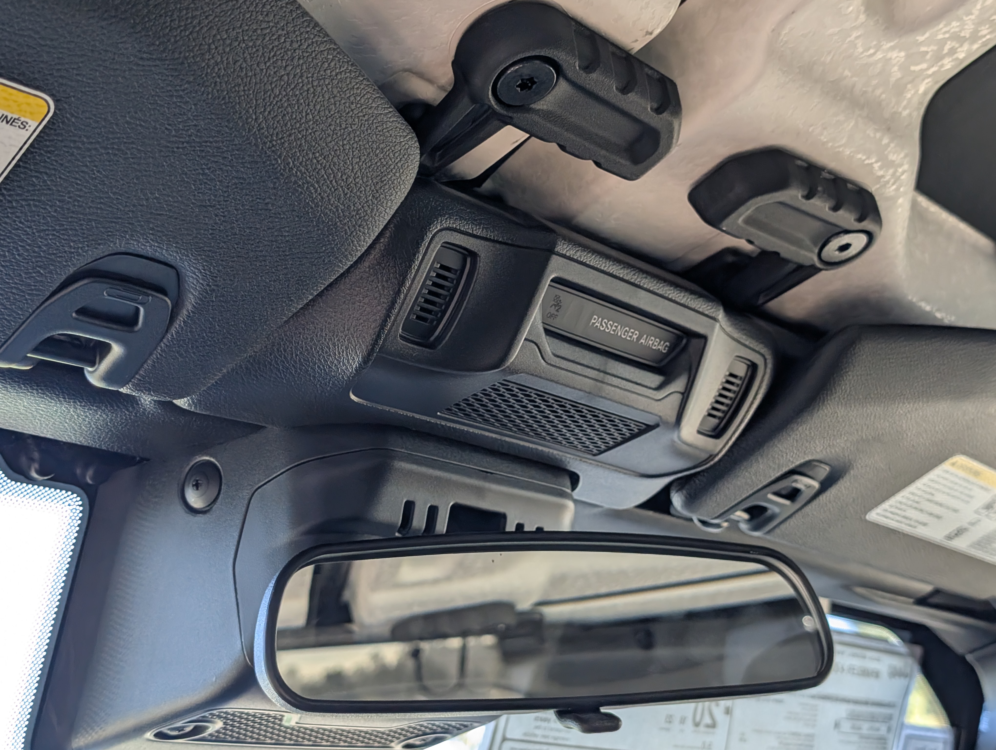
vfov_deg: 29.7
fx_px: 1412
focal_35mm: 49
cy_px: 375
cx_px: 498
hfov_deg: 38.9
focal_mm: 6.9
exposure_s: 1/180
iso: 103
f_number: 1.68
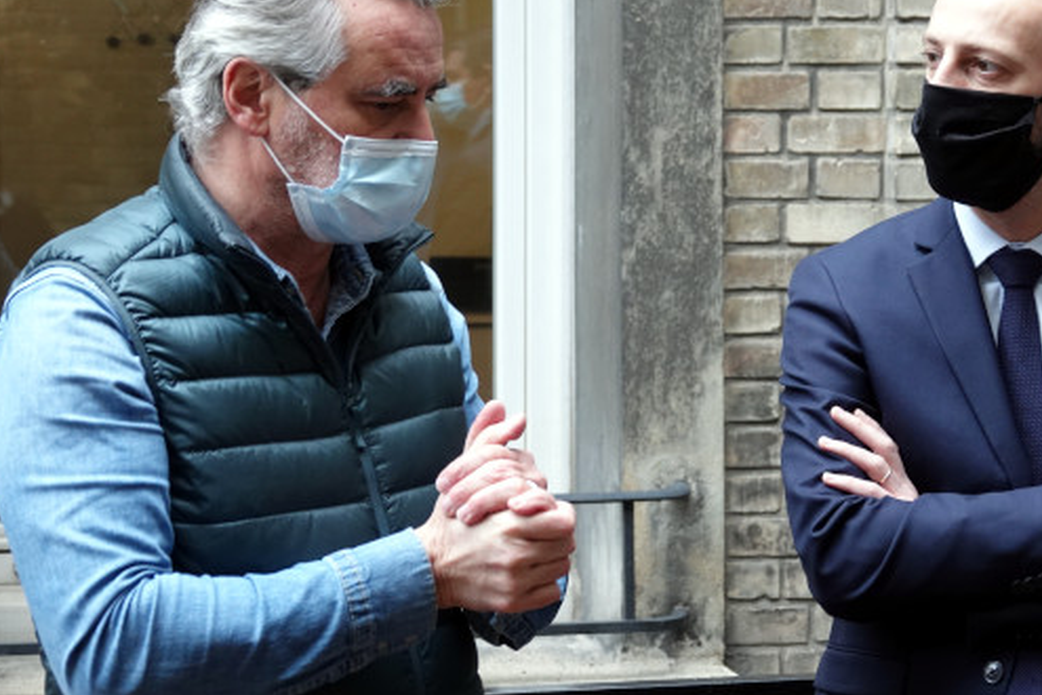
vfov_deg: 12.4
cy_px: 271
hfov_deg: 18.6
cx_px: 661
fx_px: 3184
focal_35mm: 110
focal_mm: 31.33
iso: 800
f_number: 3.5
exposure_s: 1/50
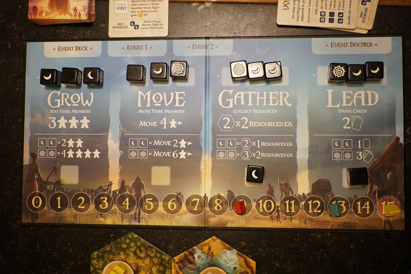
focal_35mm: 45
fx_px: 514
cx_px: 206
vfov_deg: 29.9
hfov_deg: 43.6
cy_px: 137
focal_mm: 30
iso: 5000
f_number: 3.5
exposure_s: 1/160
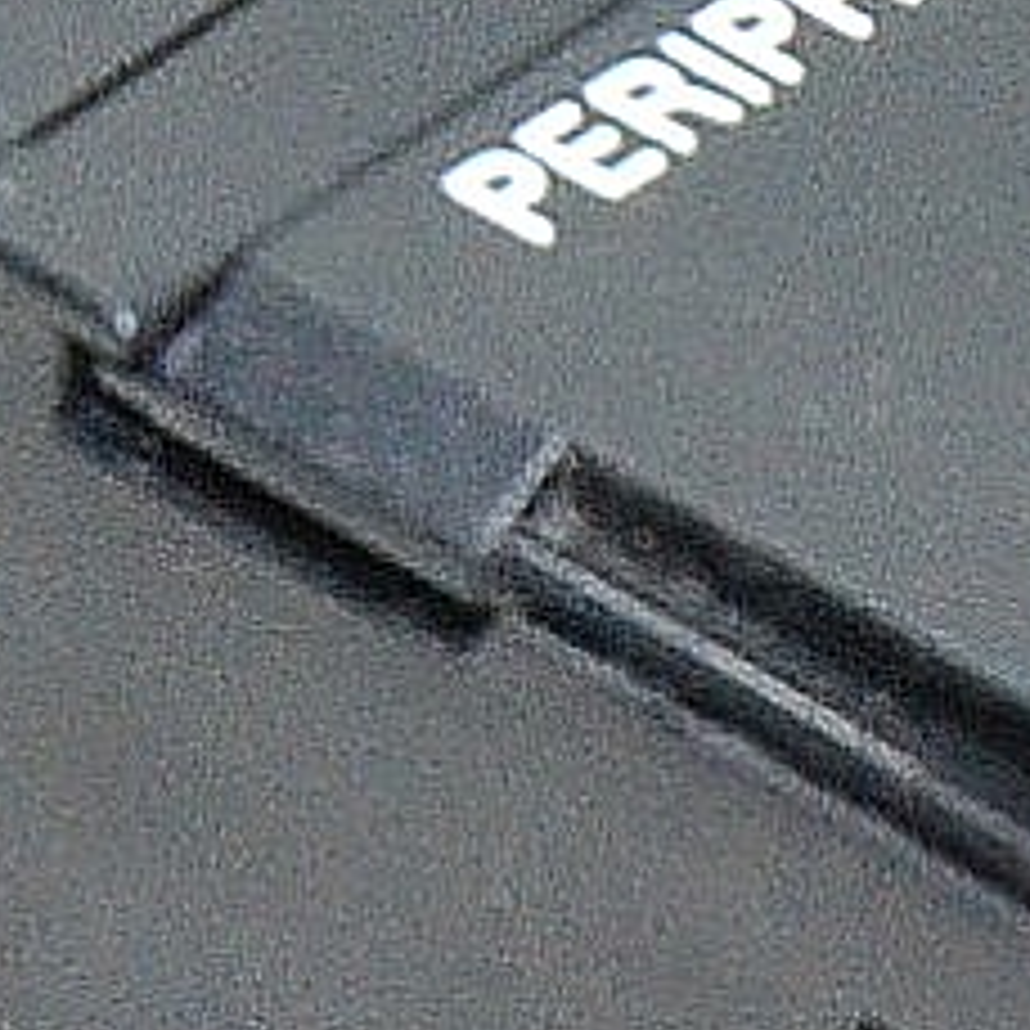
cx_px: 873
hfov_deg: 1.2
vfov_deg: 1.2
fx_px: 48462
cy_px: 3279
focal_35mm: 1440
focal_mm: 105
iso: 1600
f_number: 16
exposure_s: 1/50
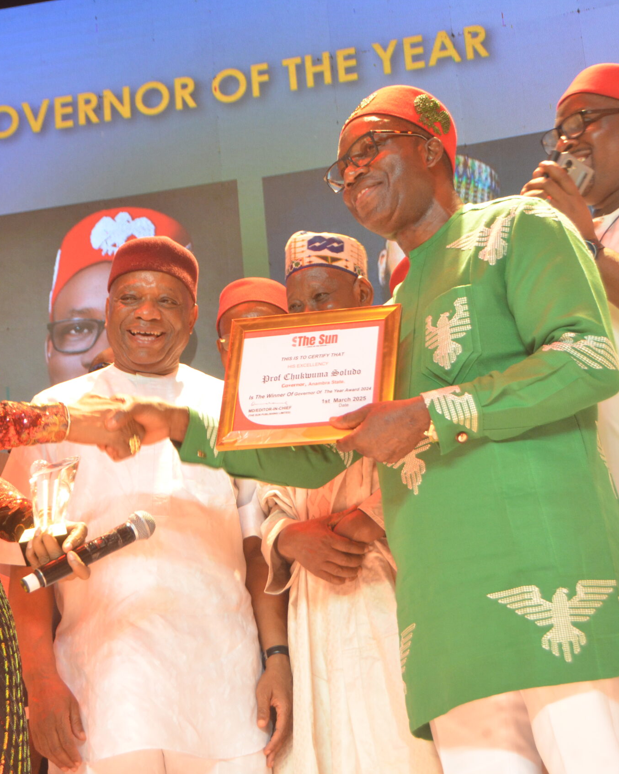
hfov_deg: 22.5
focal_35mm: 68
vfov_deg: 27.9
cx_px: 260
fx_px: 1557
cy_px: 387
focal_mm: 32
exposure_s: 1/50
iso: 1000
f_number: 4.5
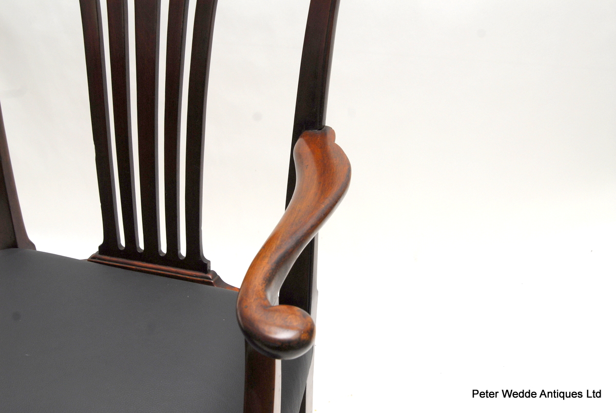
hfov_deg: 42.3
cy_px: 206
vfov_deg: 29.0
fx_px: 797
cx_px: 308
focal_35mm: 46
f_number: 8
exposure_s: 1/80
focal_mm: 31
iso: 200
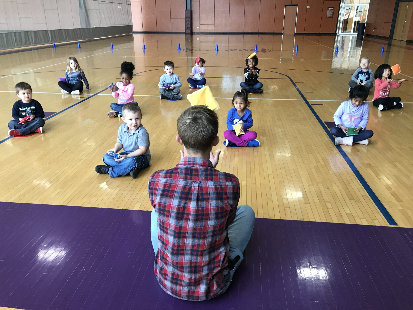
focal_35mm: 28
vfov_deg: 49.7
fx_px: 334
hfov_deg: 63.4
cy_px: 155
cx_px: 206
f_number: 1.8
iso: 25
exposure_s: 1/30
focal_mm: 3.99
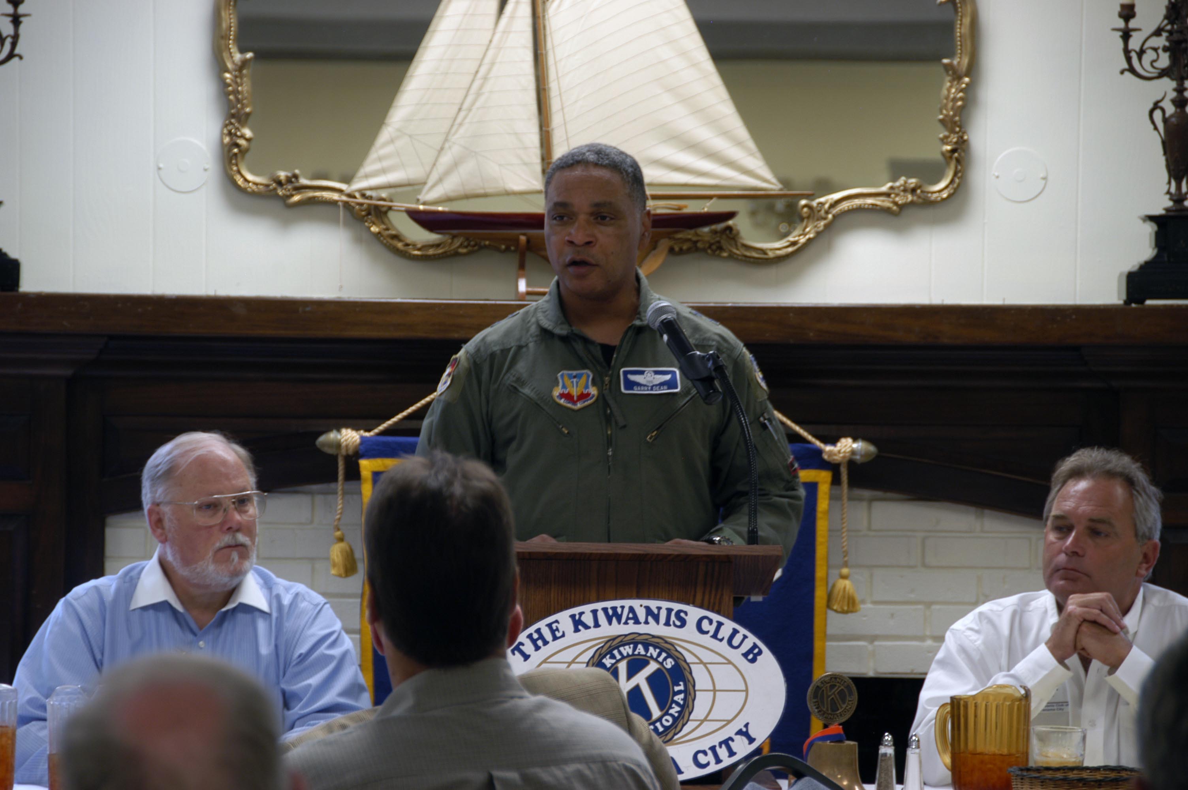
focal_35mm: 180
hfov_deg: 11.4
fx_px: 5935
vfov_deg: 7.6
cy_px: 395
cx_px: 594
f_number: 5.6
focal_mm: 120
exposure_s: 1/8
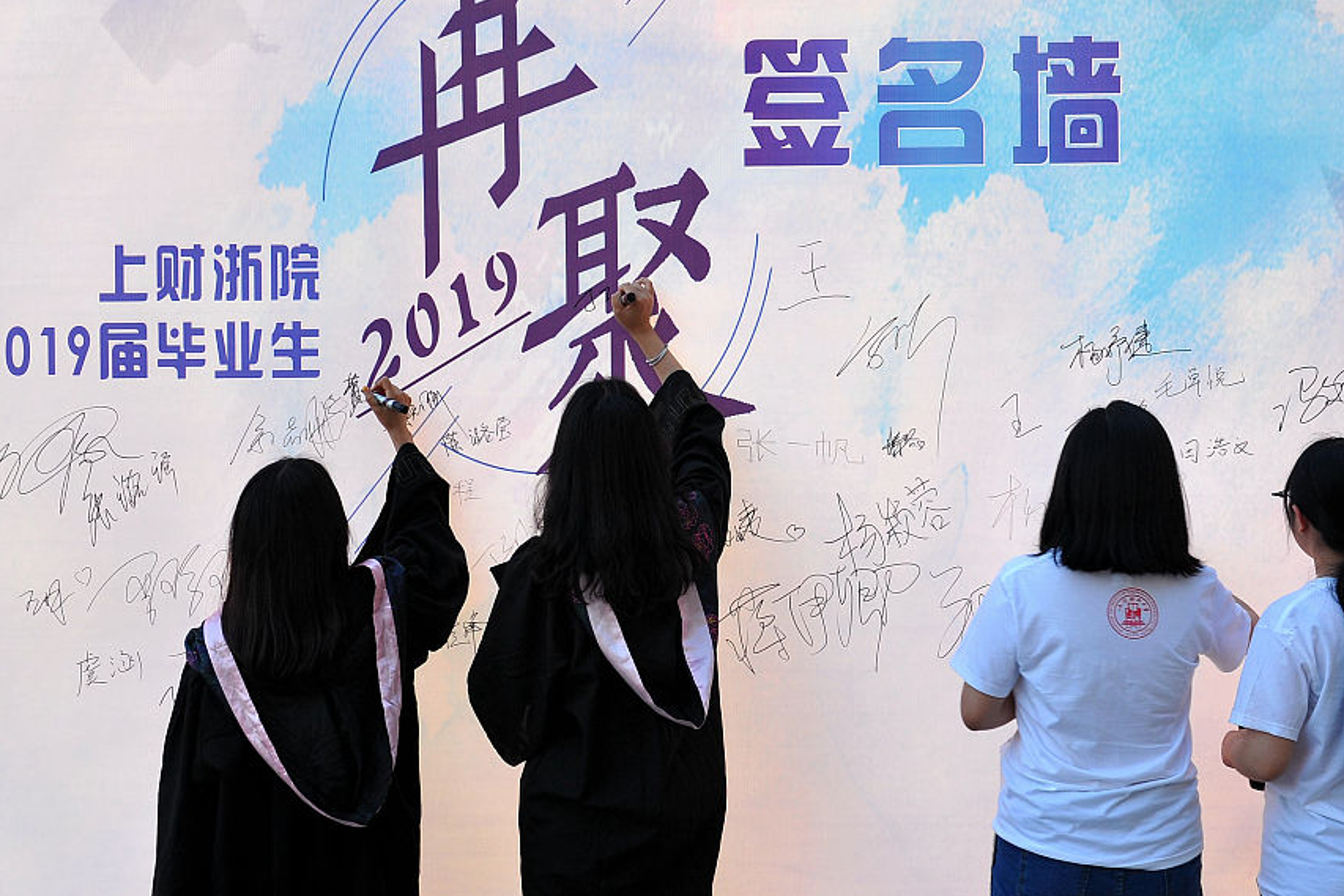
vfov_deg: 29.9
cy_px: 490
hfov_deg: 43.6
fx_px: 1680
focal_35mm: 45
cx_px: 728
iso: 640
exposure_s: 1/100
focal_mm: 32
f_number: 6.3
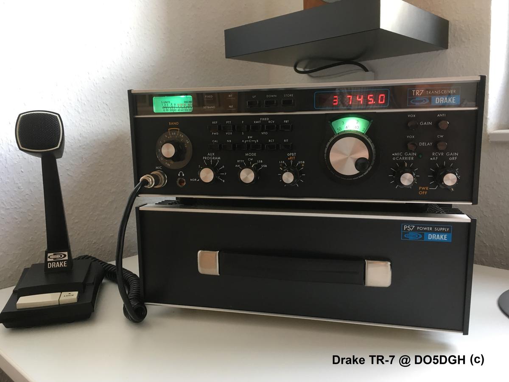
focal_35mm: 29
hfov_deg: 61.7
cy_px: 191
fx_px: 426
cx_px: 254
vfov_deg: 48.2
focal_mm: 4.15
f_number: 2.2
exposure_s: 1/33
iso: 125
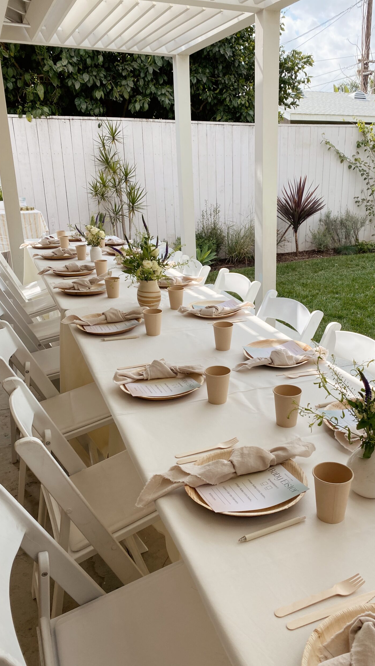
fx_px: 513
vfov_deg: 66.1
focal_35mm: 29
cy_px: 327
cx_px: 240
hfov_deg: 39.8
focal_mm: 4.25
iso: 32
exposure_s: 1/1025
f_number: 1.8
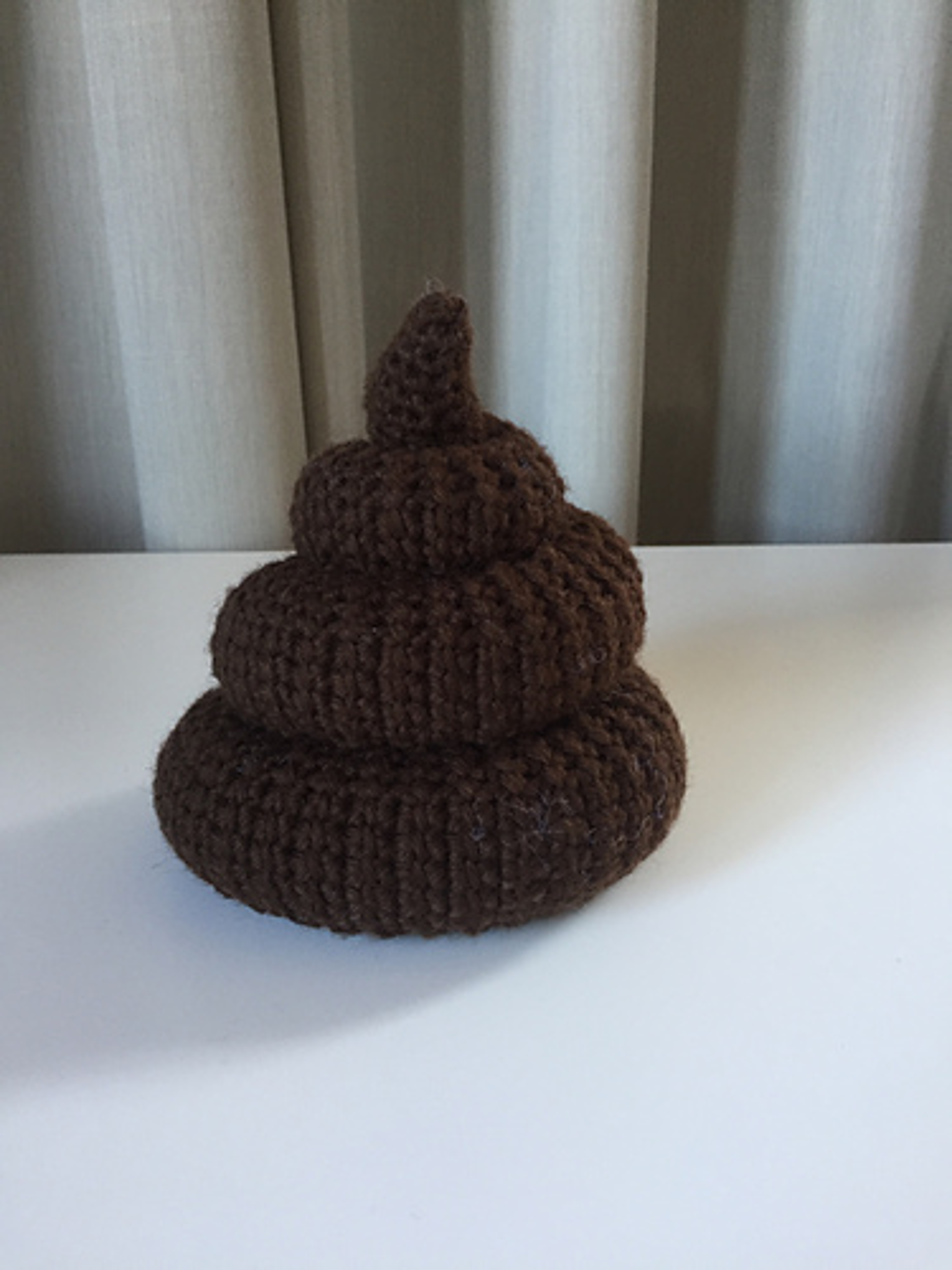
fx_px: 1063
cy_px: 635
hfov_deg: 48.2
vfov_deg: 61.7
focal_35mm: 29
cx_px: 476
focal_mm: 4.15
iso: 80
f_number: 2.2
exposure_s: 1/33
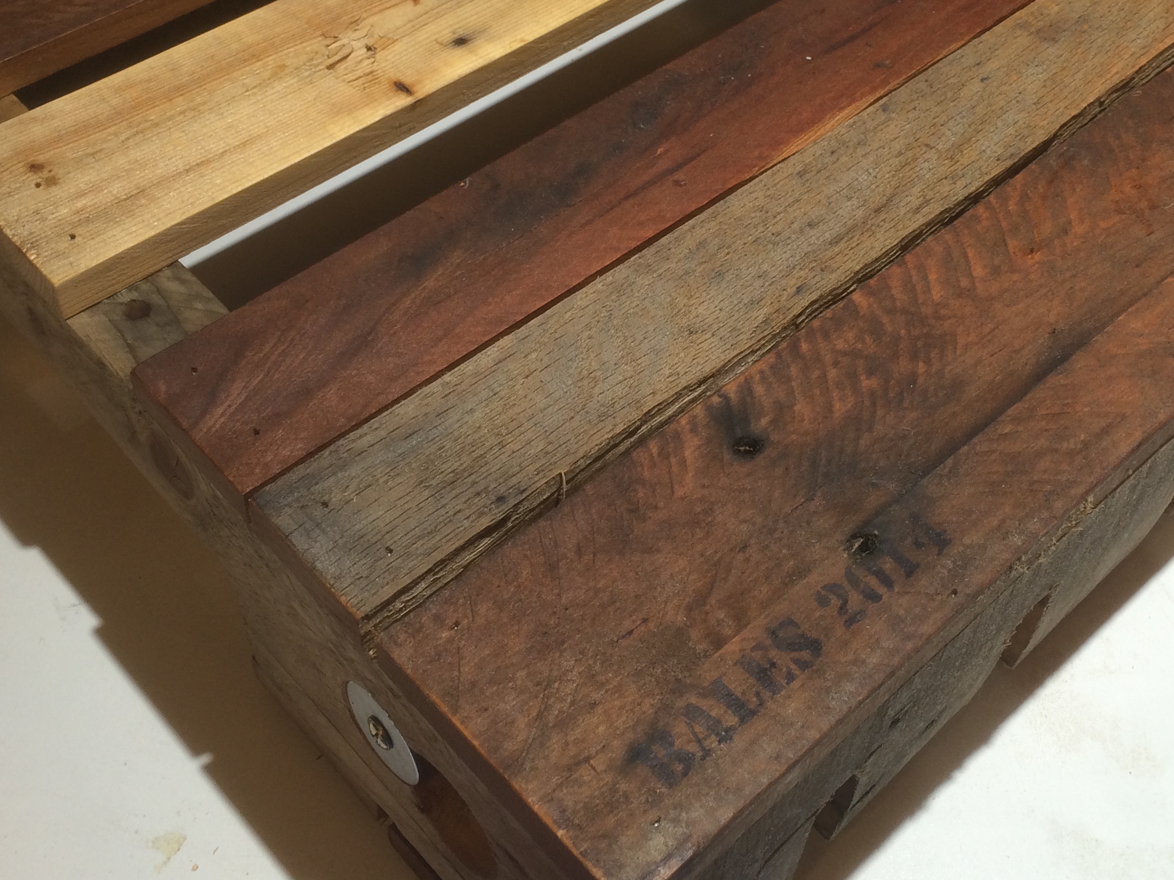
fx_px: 1560
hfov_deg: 41.2
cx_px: 614
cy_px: 277
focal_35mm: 46
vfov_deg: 31.2
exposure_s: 1/60
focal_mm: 4.15
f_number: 2.2
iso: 32
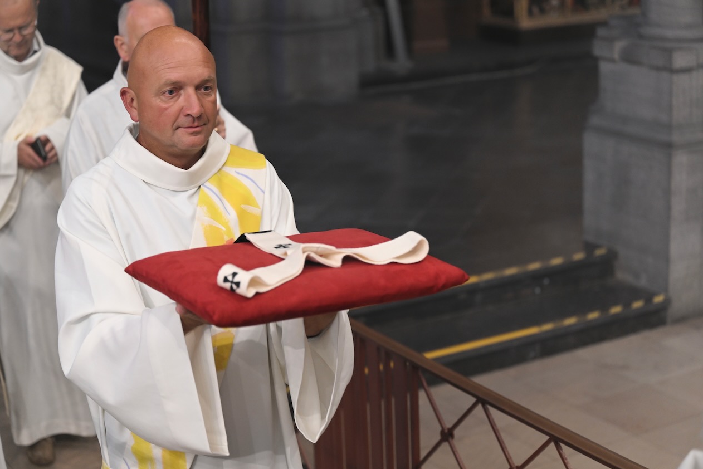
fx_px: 1387
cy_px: 237
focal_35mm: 71
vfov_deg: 19.2
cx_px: 347
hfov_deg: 28.4
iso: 1400
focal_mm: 70
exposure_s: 1/125
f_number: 2.8
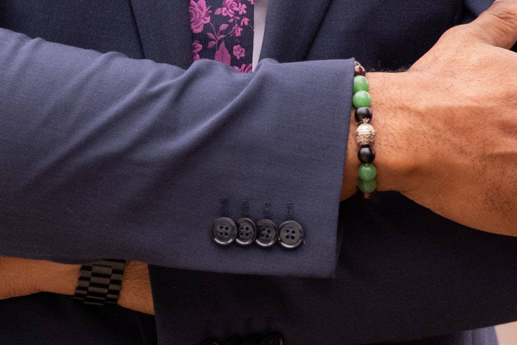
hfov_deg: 1.4
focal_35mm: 1455
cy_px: -252
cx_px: 592
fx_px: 20894
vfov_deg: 0.9
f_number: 2.2
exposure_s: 1/500
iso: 640
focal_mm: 200
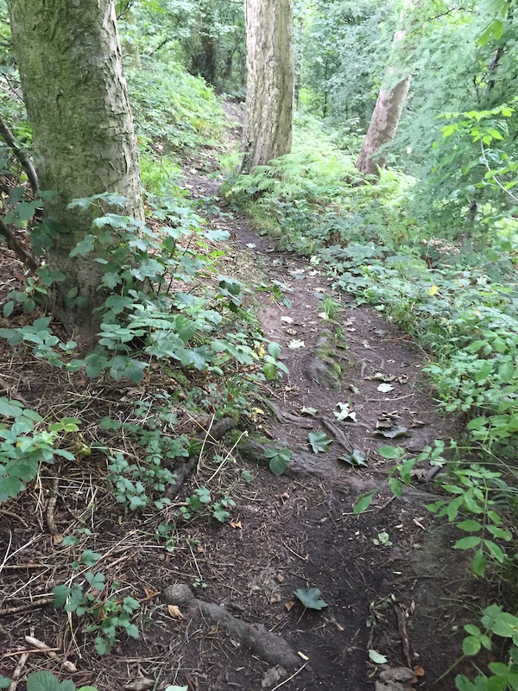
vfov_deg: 61.7
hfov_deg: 48.2
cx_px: 259
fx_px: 579
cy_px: 346
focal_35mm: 29
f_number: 2.2
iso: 200
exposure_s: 1/33
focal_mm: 4.15
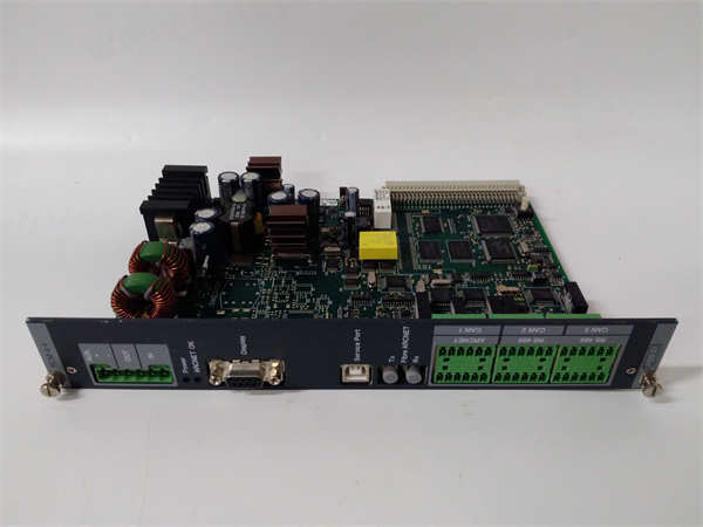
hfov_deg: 65.3
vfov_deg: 51.4
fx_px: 548
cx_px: 352
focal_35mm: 27
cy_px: 264
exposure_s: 1/33
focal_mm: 3.79
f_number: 2
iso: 373
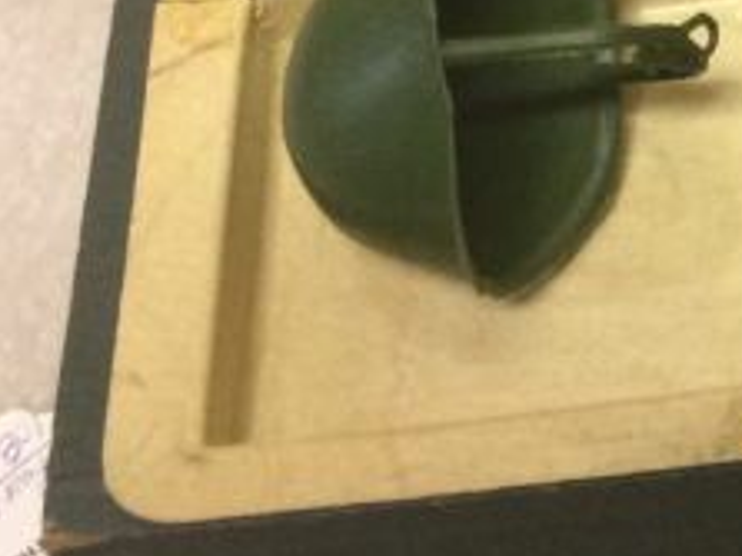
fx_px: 2849
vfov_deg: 10.4
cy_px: -493
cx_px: 1431
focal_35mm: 133
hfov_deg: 13.1
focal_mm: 4.15
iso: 200
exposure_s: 1/30
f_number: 2.2
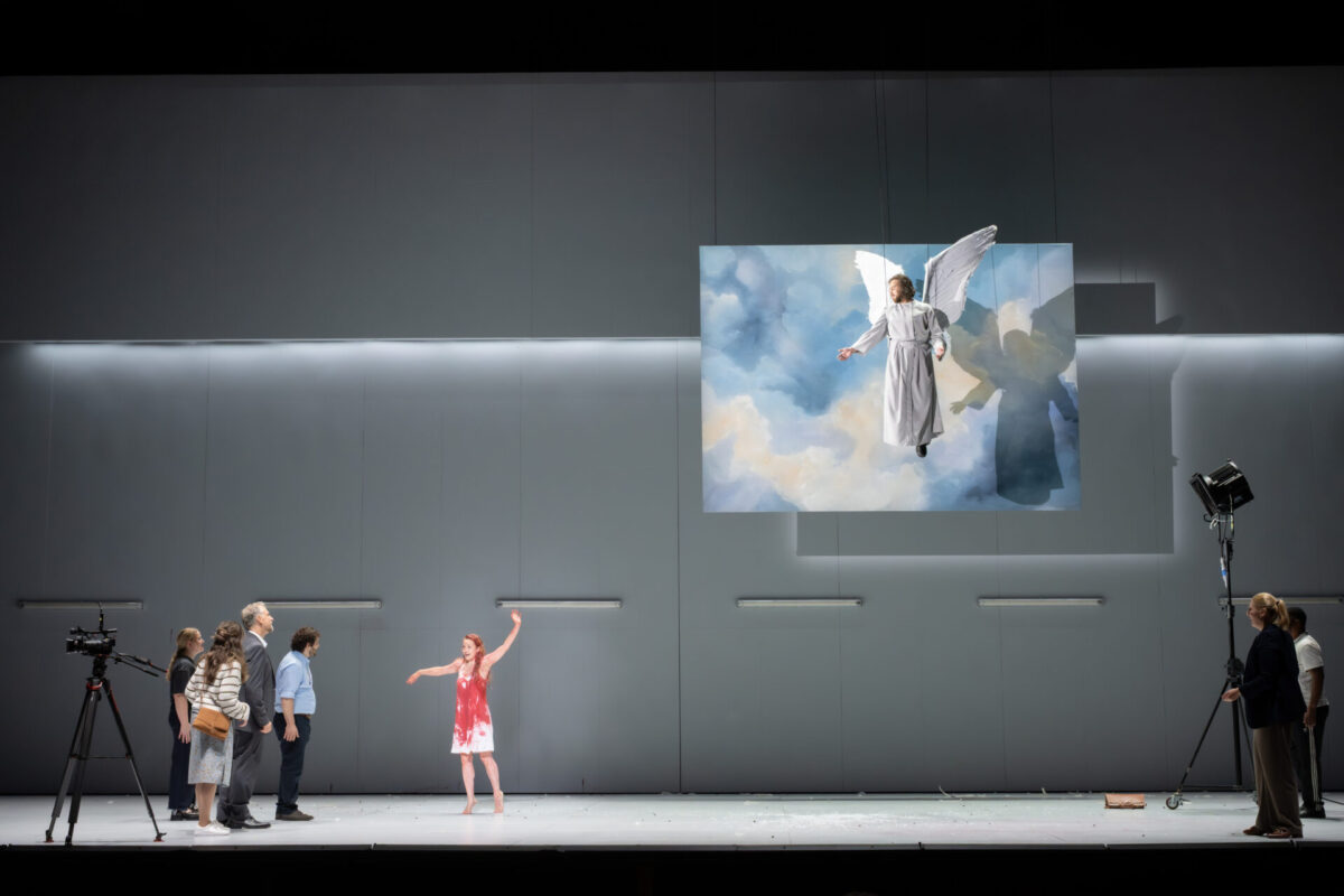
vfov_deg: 34.2
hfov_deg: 49.6
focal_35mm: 39
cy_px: 448
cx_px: 672
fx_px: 1456
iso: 1250
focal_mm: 39
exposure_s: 1/160
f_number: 7.1
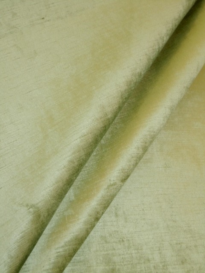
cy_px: 136
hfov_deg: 32.2
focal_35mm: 45
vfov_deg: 42.1
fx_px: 355
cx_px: 102
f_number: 4.6
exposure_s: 1/30
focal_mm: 8.1
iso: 320
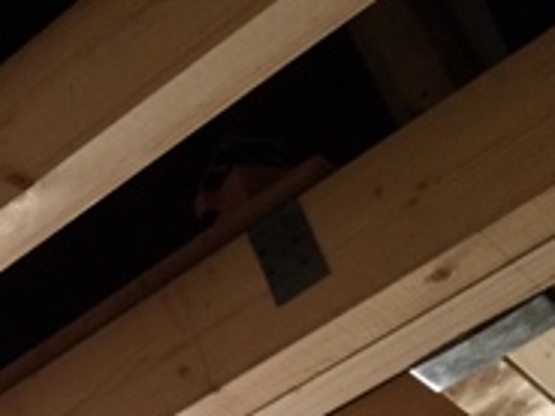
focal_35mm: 101
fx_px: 1619
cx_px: -335
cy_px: 660
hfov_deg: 17.1
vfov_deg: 13.6
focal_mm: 4.15
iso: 160
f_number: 2.2
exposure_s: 1/33
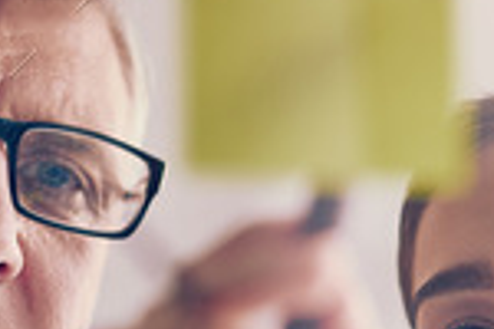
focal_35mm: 138
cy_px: 415
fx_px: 1894
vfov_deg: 9.8
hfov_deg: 14.9
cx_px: 303
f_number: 2.2
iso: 320
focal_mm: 35
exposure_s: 1/160
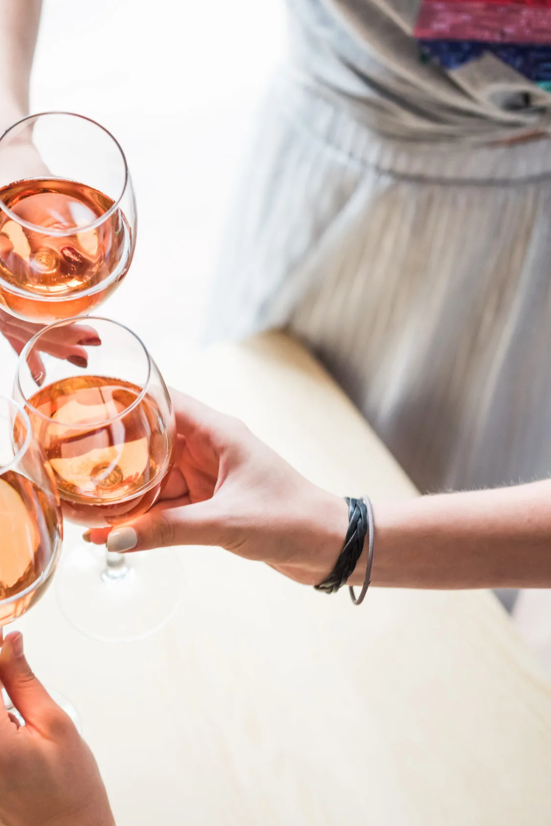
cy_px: 416
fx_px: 1745
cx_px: -75
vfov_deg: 26.7
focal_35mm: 76
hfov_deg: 17.3
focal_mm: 50
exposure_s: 1/50
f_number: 3.2
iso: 800
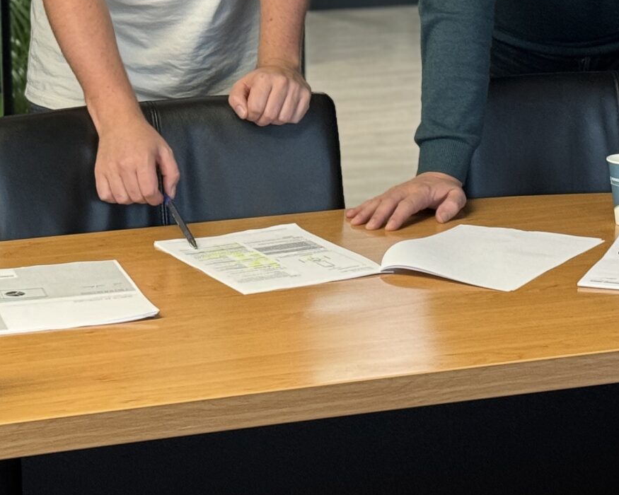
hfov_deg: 14.1
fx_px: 2510
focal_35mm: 137
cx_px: 373
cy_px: -56
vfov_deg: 11.1
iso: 160
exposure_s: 1/50
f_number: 1.78
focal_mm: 6.86
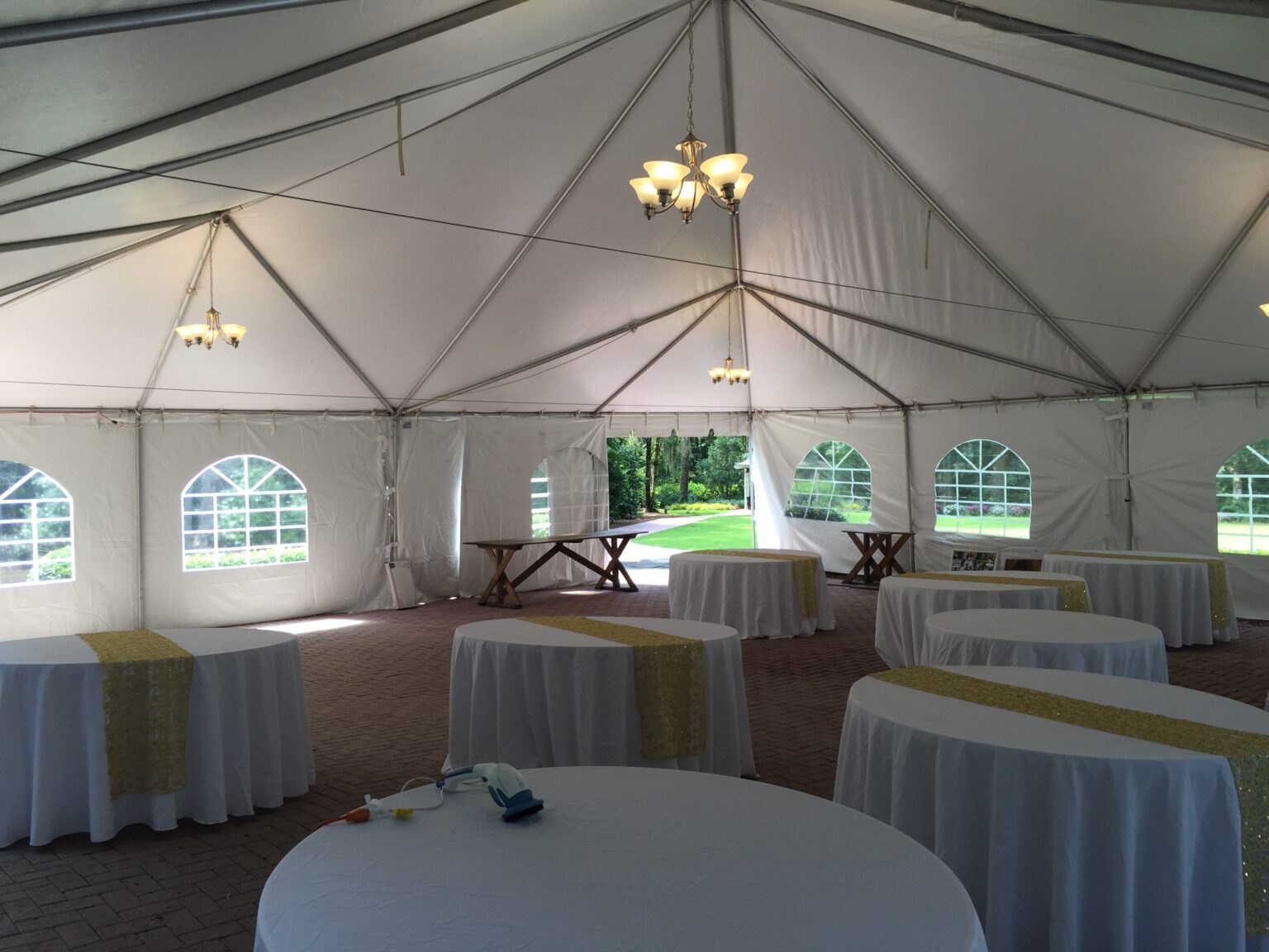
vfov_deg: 48.2
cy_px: 476
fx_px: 1063
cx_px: 634
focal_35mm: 29
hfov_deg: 61.7
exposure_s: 1/127
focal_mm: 4.15
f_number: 2.2
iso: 32
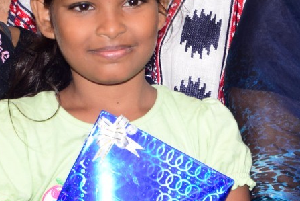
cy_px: -18
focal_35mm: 211
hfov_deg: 9.6
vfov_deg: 6.5
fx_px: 1759
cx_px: 333
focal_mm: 42
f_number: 5.6
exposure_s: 1/160
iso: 400
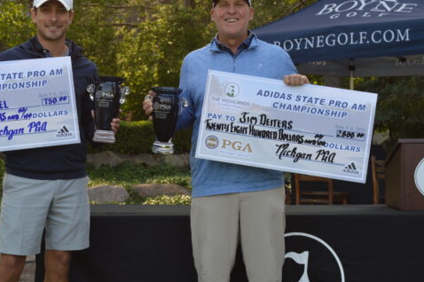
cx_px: 177
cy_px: 94
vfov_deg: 16.6
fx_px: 965
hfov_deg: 24.7
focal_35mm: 82
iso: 200
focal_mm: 34
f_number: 5.6
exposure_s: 1/125
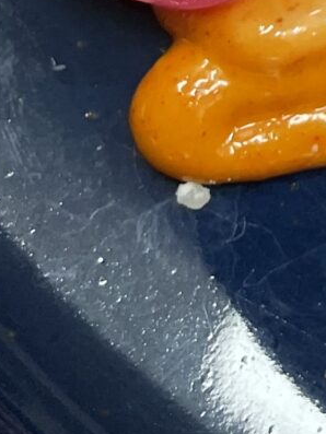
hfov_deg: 9.8
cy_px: -313
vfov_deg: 13.4
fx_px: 1682
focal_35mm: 134
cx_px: 772
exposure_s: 1/120
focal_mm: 4.2
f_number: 1.6
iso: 100
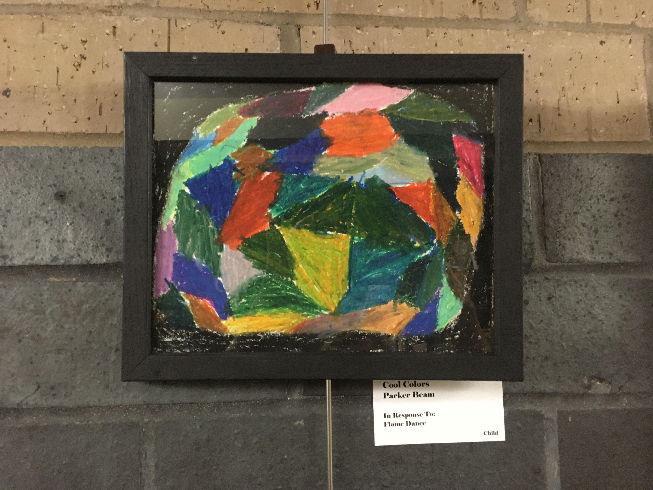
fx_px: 547
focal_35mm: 29
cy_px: 245
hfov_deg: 61.7
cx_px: 326
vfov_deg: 48.2
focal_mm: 4.15
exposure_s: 1/15
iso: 400
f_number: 2.2
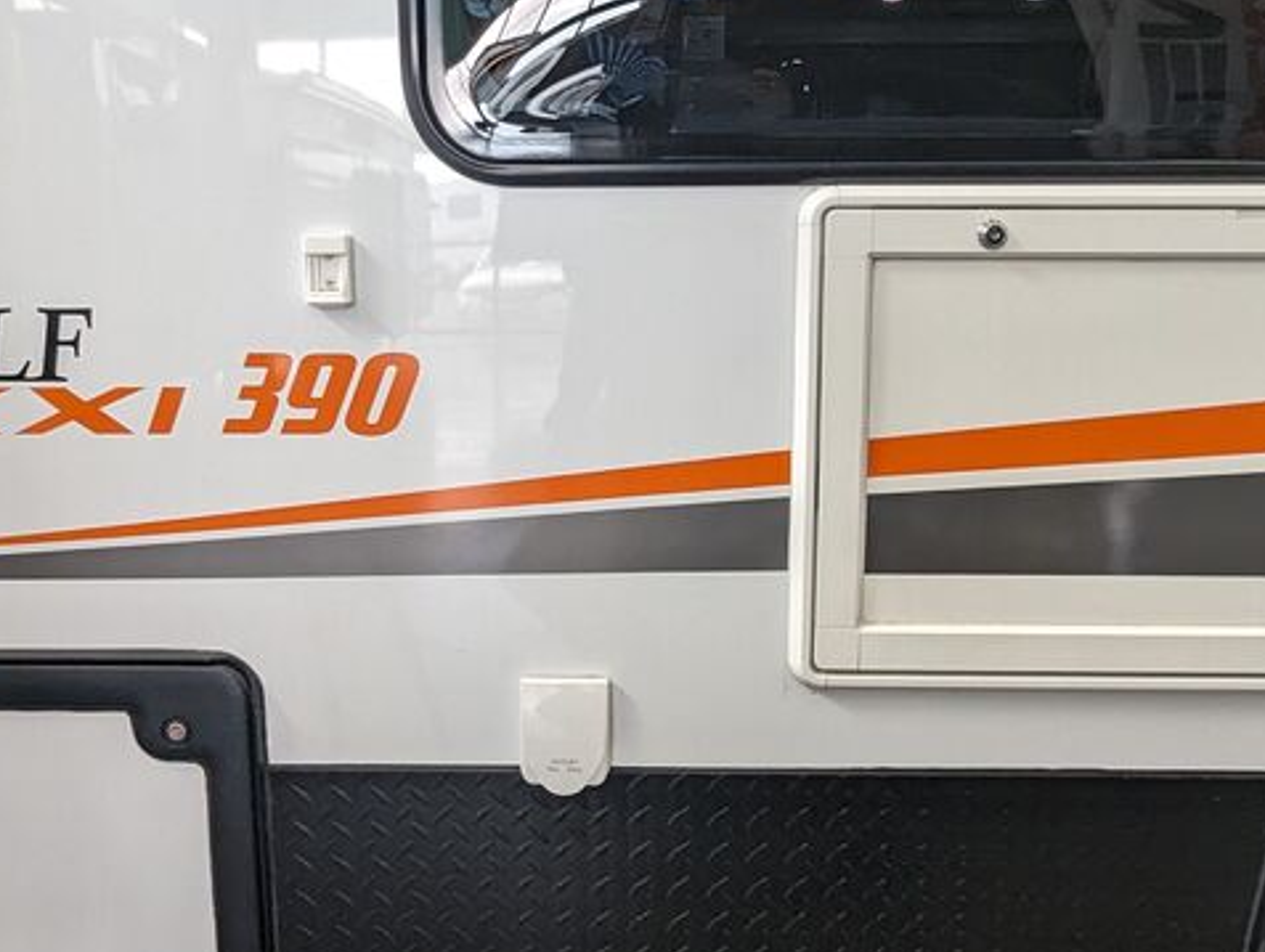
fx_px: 1098
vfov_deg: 46.8
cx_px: 663
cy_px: 435
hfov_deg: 59.9
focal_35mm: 30
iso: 178
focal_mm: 1.95
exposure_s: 1/123
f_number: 2.2
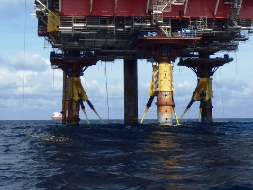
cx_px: 123
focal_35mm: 60
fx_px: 438
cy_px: 12
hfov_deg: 32.2
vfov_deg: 23.6
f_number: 11
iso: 125
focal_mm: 5
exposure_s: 1/160
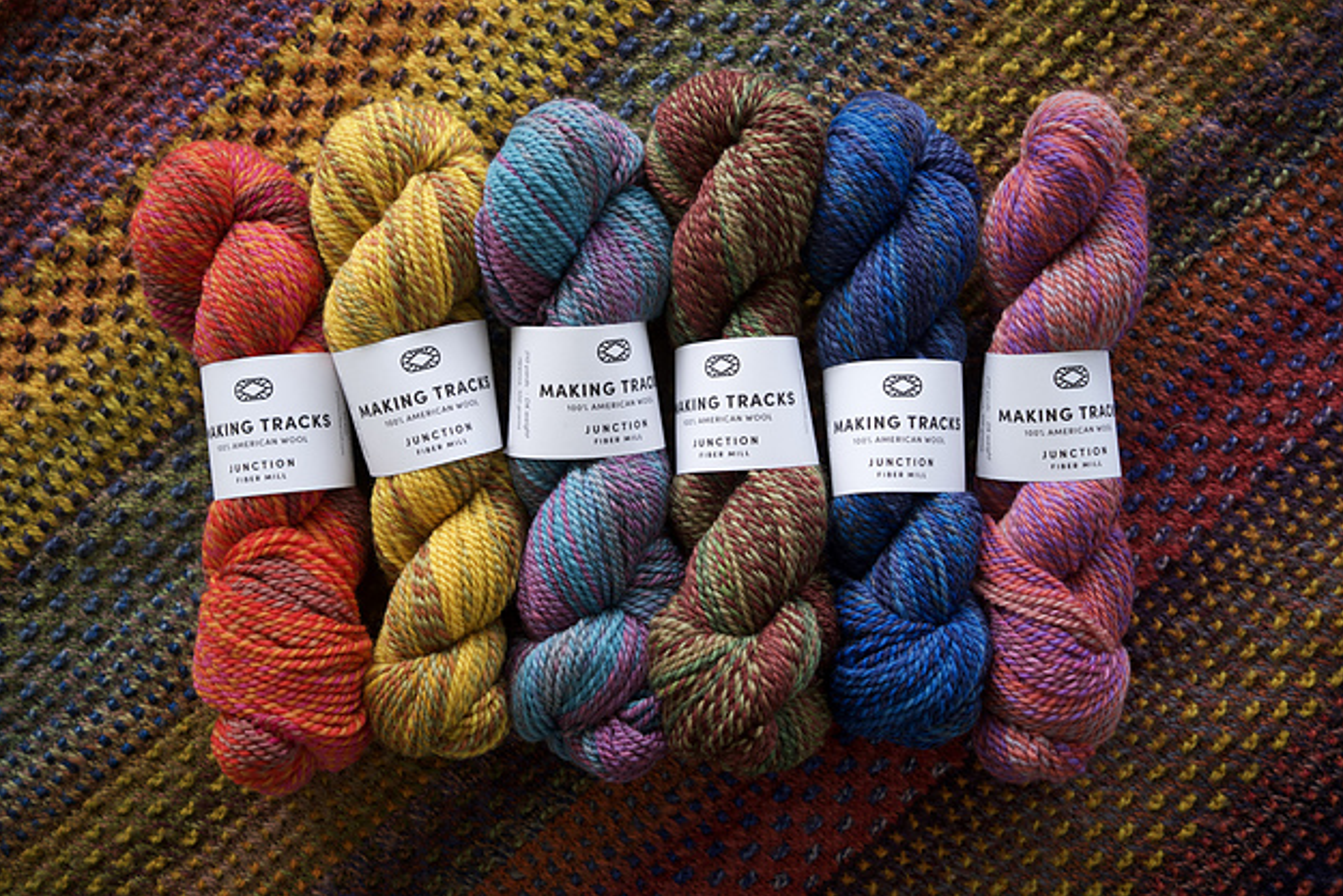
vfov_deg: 31.9
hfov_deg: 46.4
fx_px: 1567
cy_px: 450
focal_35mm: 42
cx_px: 658
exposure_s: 1/70
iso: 160
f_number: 2.8
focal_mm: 27
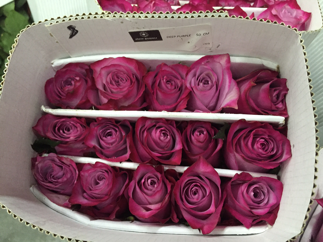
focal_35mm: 29
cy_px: 121
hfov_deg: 61.7
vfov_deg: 48.2
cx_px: 162
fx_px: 271
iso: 250
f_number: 2.2
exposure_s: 1/30
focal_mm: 4.15
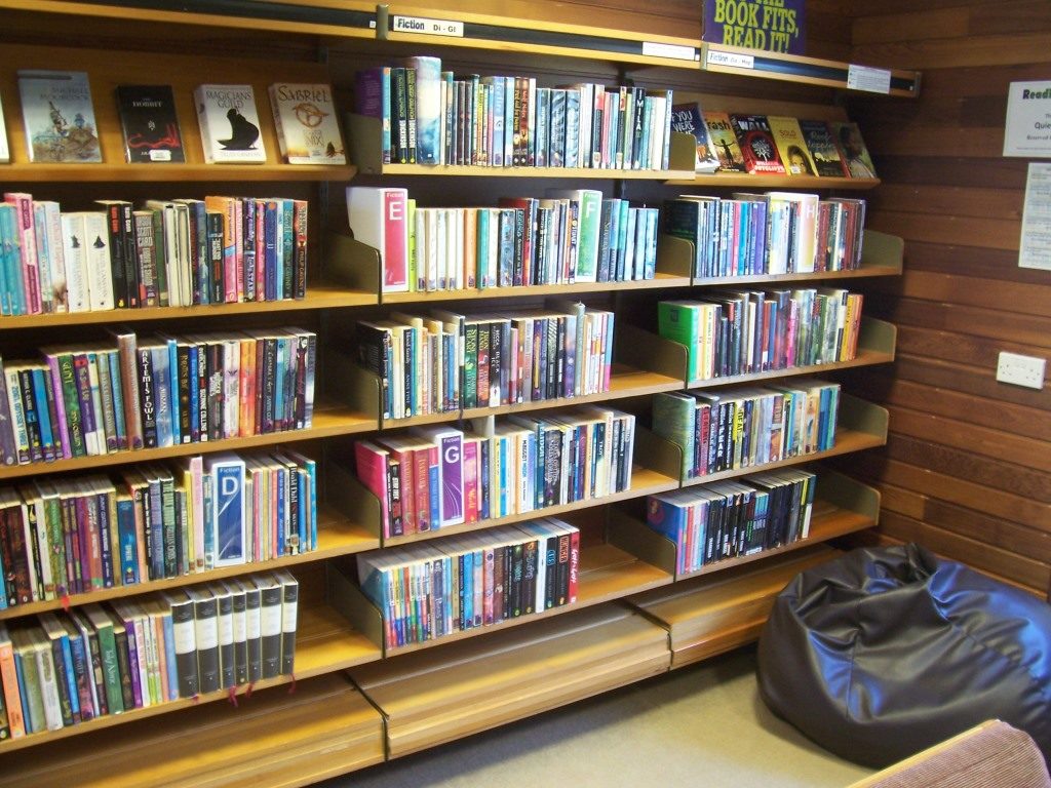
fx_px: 1032
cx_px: 526
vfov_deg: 41.8
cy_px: 394
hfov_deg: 54.0
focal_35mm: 34
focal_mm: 5.6
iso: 160
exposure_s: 1/15
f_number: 2.7
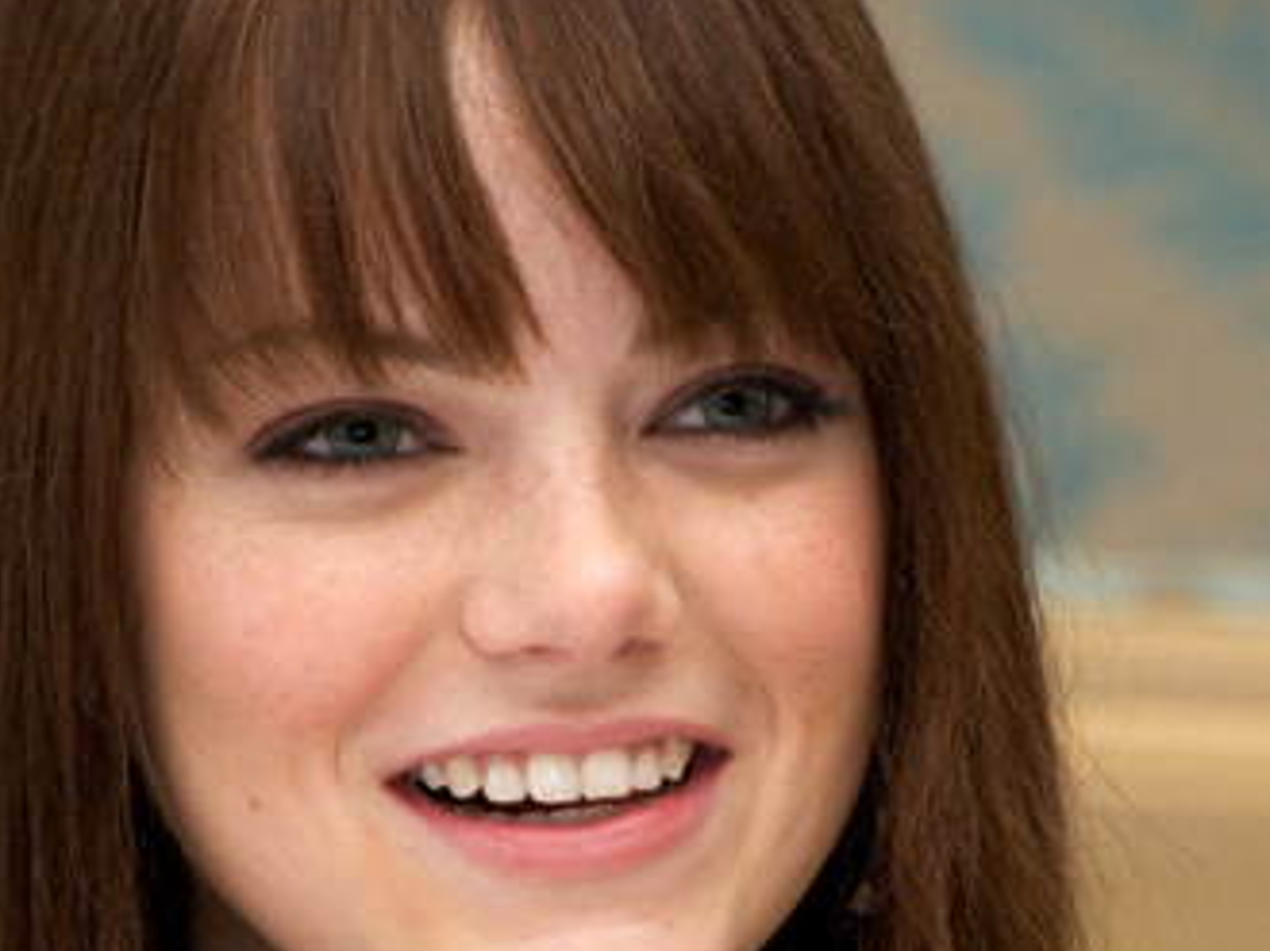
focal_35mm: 288
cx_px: 637
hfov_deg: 6.9
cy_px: 801
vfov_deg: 5.1
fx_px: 10559
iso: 500
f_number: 6.3
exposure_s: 1/60
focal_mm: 165
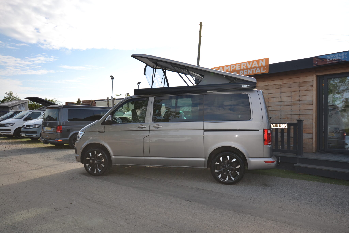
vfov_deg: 50.4
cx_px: 174
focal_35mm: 26
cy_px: 116
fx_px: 247
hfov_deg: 70.4
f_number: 7.1
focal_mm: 17
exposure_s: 1/200
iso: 100
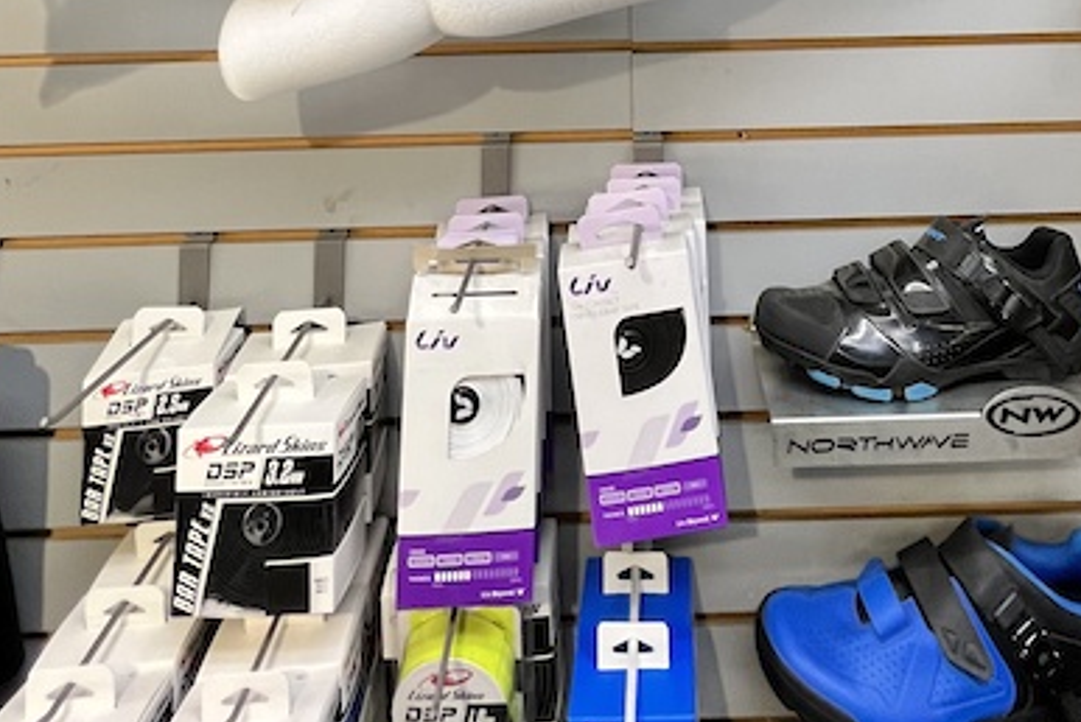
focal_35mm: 28
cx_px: 636
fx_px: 841
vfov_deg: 32.6
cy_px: -249
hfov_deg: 65.0
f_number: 1.8
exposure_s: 1/60
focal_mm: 1.57
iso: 160
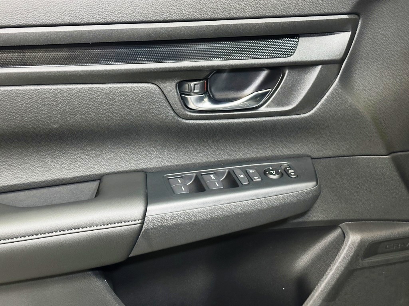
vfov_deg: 30.3
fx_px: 567
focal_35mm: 48
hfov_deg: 39.7
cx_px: 204
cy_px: 153
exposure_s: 1/30
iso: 640
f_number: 1.78
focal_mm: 6.86
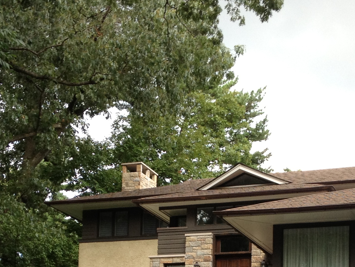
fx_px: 923
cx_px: 214
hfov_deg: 21.7
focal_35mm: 90
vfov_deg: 15.7
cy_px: 334
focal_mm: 4.28
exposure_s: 1/120
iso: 64
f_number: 2.4
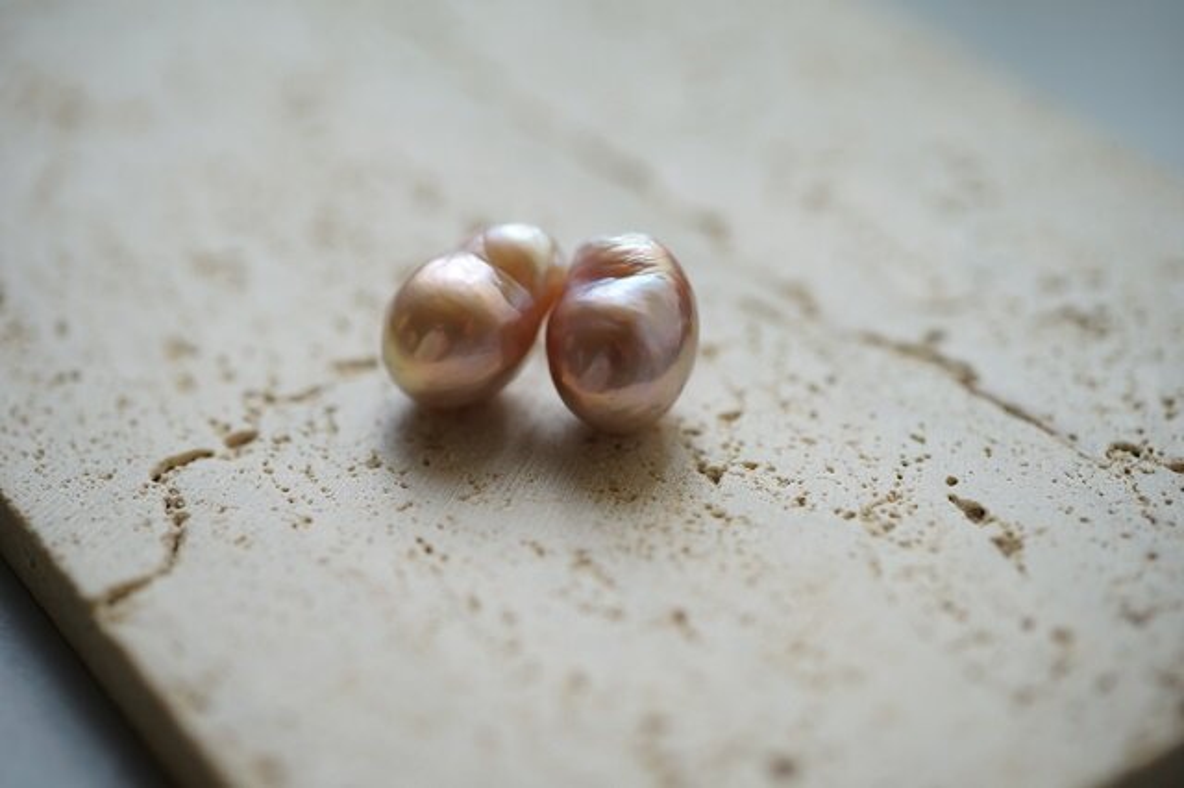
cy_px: 394
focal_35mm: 50
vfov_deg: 27.0
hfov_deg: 39.6
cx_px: 592
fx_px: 1644
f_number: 4
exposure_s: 1/60
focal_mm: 50
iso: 100
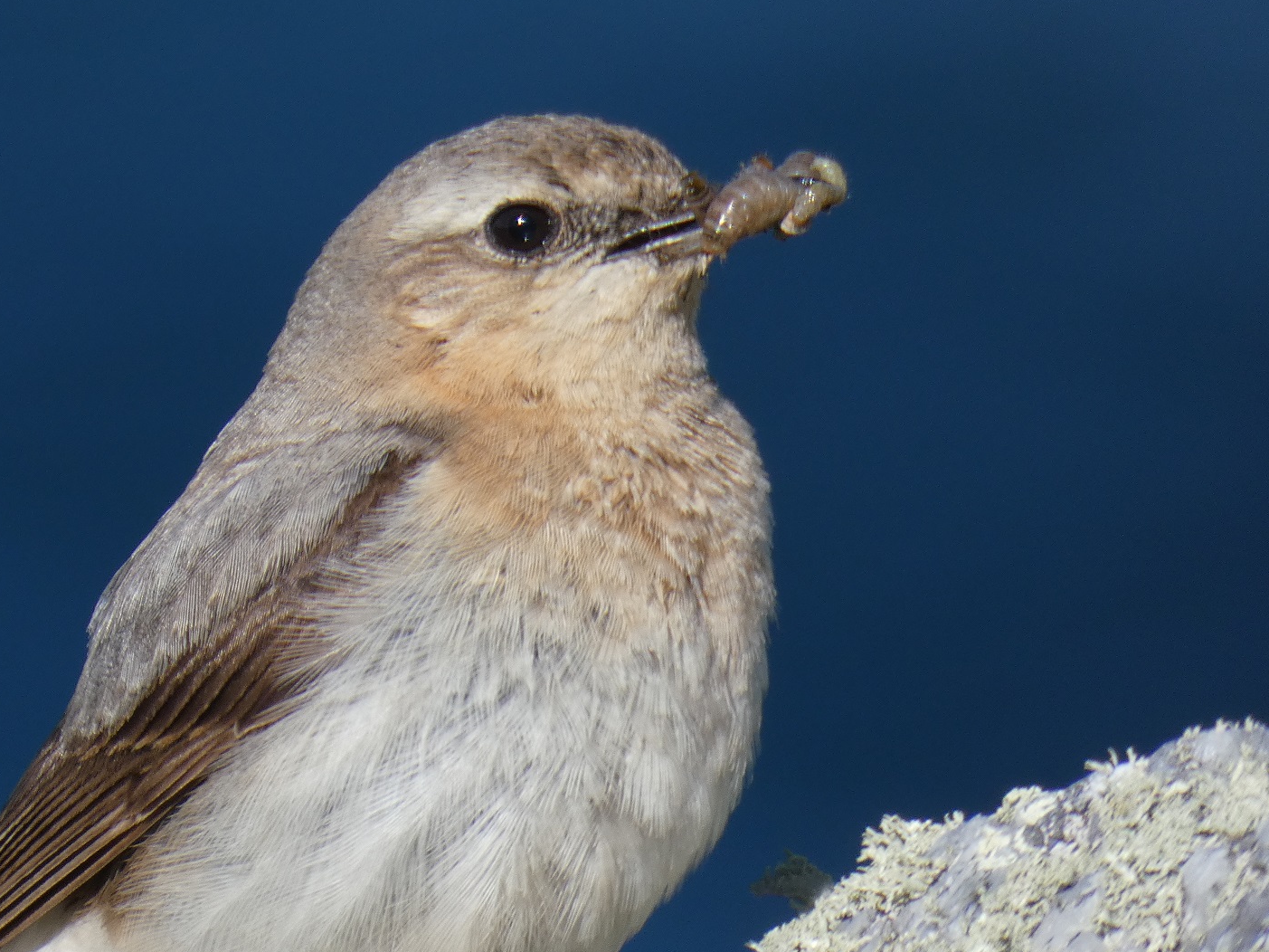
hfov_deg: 0.9
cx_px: 371
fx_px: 76758
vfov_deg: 0.7
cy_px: 681
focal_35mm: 2094
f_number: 5.9
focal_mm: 215
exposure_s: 1/400
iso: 80
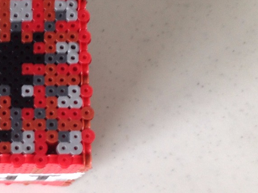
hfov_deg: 21.5
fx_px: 656
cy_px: 82
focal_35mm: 88
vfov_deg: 16.8
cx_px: 0
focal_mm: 4.28
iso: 64
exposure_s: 1/20
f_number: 2.4
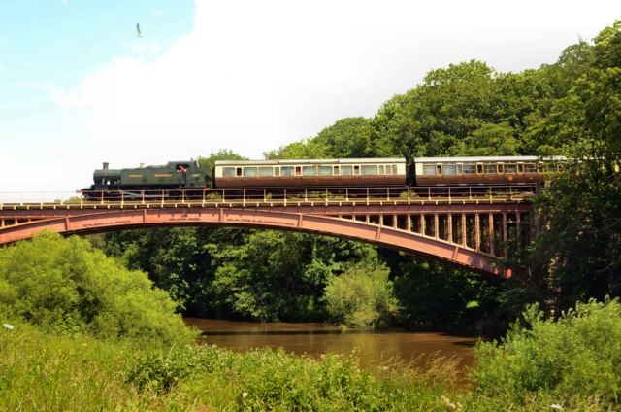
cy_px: 206
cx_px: 310
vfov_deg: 32.9
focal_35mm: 40
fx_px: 697
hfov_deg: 48.0
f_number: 7.1
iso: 100
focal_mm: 27
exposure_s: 1/100
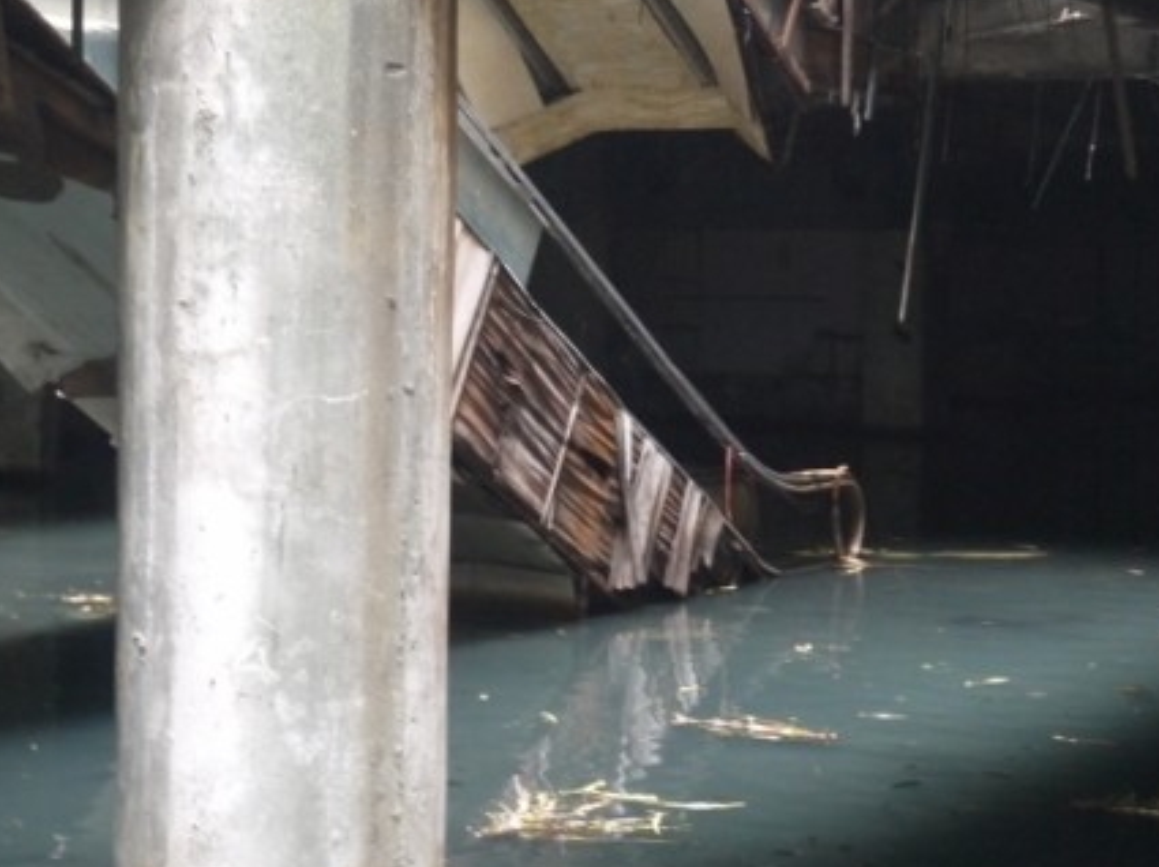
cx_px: 657
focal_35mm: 78
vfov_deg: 18.8
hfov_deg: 25.0
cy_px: 342
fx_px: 2609
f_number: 4.9
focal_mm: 24
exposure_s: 1/25
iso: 1600
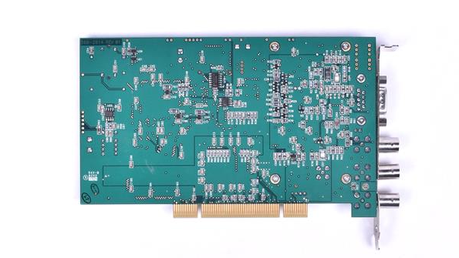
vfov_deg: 31.2
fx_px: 463
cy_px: 125
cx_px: 229
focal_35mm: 38
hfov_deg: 52.8
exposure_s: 1/200
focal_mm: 24
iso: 200
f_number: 11
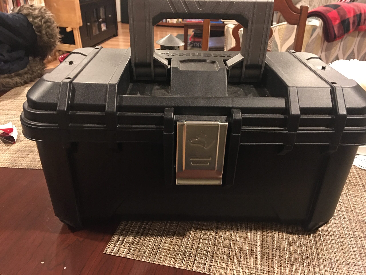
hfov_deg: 61.7
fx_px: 307
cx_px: 183
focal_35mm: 29
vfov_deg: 48.2
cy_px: 138
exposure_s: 1/4
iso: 80
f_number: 2.2
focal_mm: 4.15
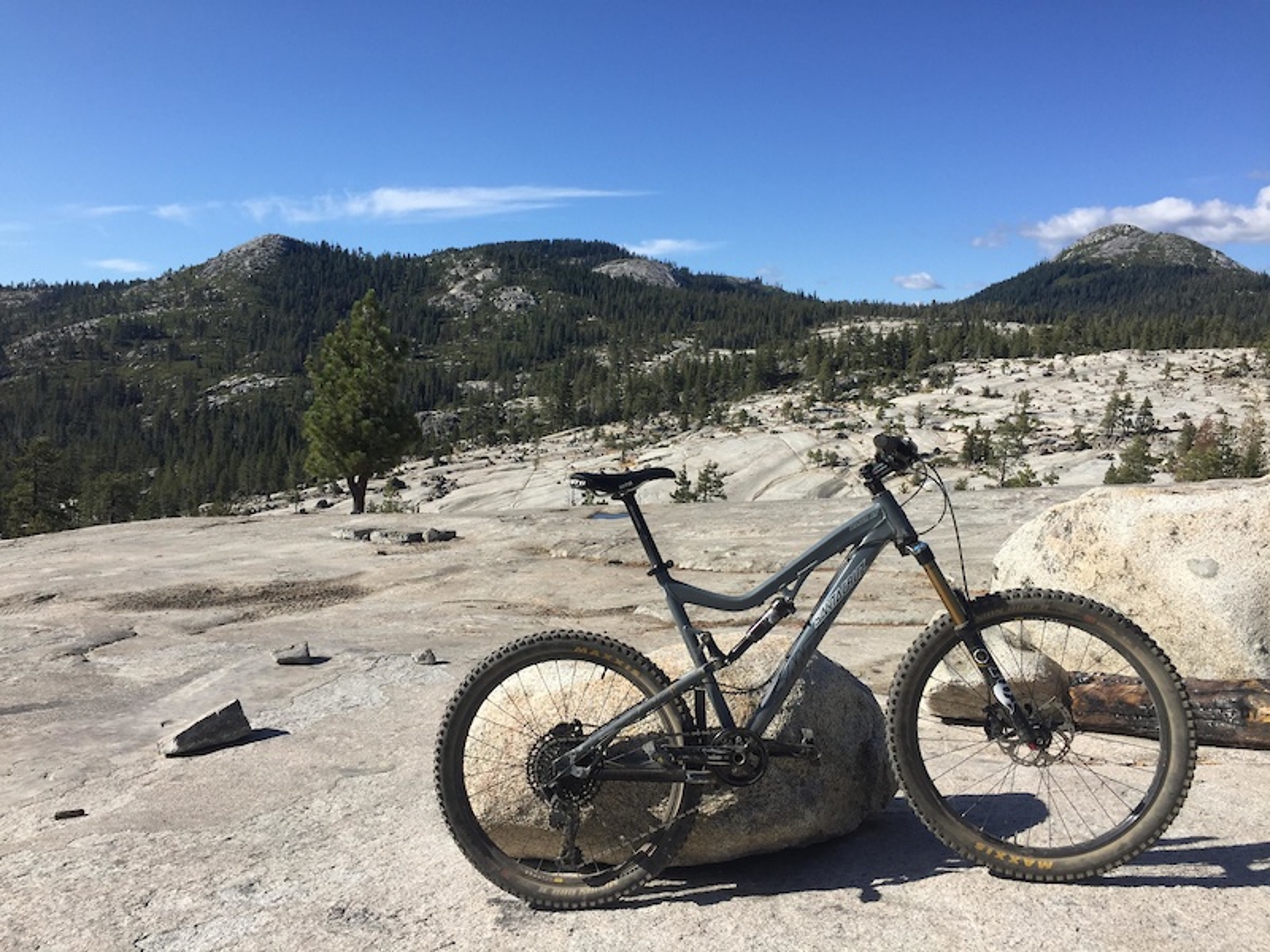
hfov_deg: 61.7
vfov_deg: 48.2
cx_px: 635
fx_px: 1064
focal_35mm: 29
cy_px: 476
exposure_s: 1/2083
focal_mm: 4.15
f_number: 2.2
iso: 32
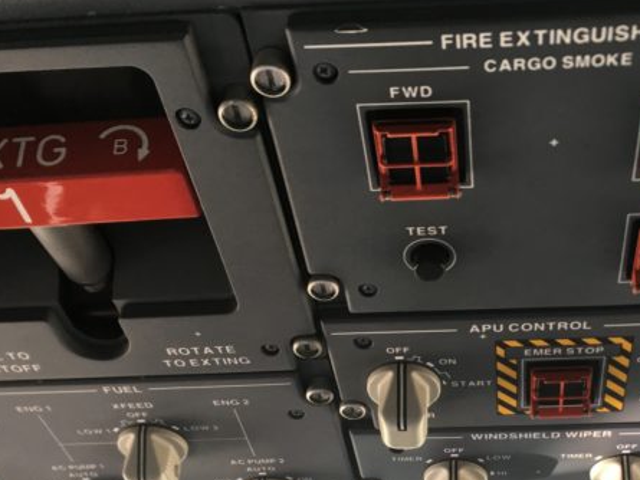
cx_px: 454
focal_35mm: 50
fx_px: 925
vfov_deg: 28.4
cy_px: 397
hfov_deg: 37.5
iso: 25
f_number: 2.2
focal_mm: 4.15
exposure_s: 1/40
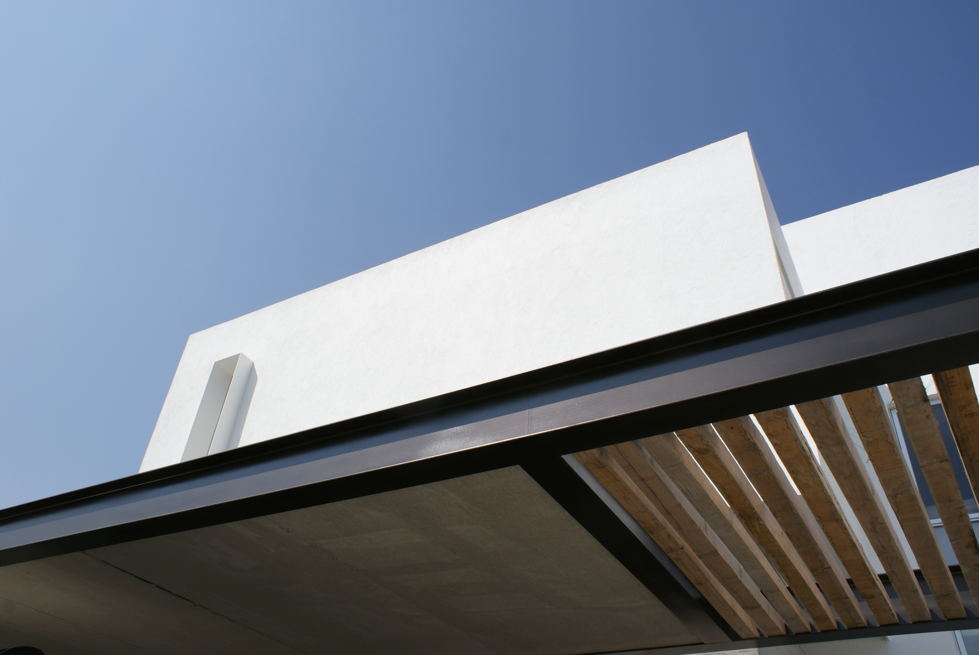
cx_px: 490
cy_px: 328
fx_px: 735
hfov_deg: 67.3
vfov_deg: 48.0
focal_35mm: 27
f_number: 10
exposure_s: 1/250
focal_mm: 18
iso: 100
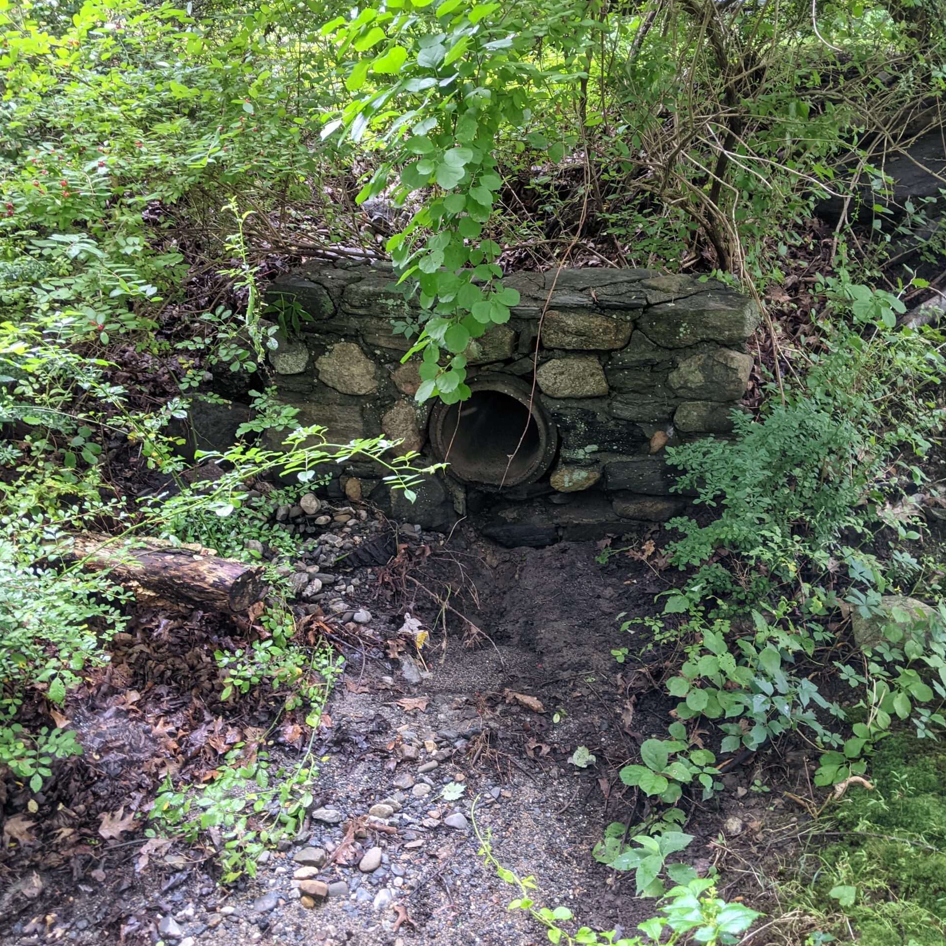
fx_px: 989
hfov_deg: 51.1
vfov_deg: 51.0
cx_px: 473
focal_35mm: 32
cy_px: 430
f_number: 1.8
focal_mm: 4.44
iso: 116
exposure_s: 1/24
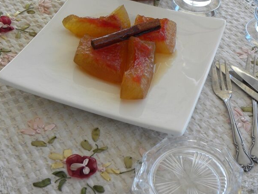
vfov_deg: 22.2
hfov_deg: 29.3
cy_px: 73
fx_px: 492
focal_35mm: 66
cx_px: 154
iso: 64
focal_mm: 9.2
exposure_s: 1/154
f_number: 4.5
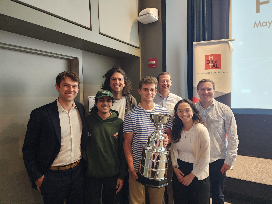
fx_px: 181
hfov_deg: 73.9
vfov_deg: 58.9
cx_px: 136
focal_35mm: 23
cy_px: 102
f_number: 1.8
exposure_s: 1/24
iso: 1000
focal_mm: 6.4
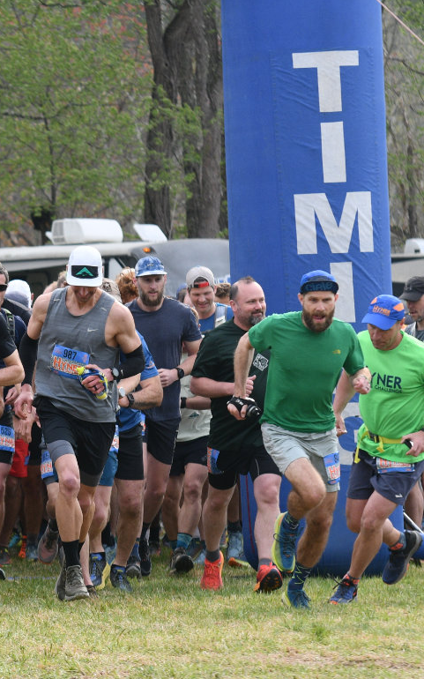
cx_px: -170
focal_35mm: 298
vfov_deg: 7.0
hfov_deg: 4.4
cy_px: 390
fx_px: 5512
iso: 400
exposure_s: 1/1000
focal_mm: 100
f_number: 4.5
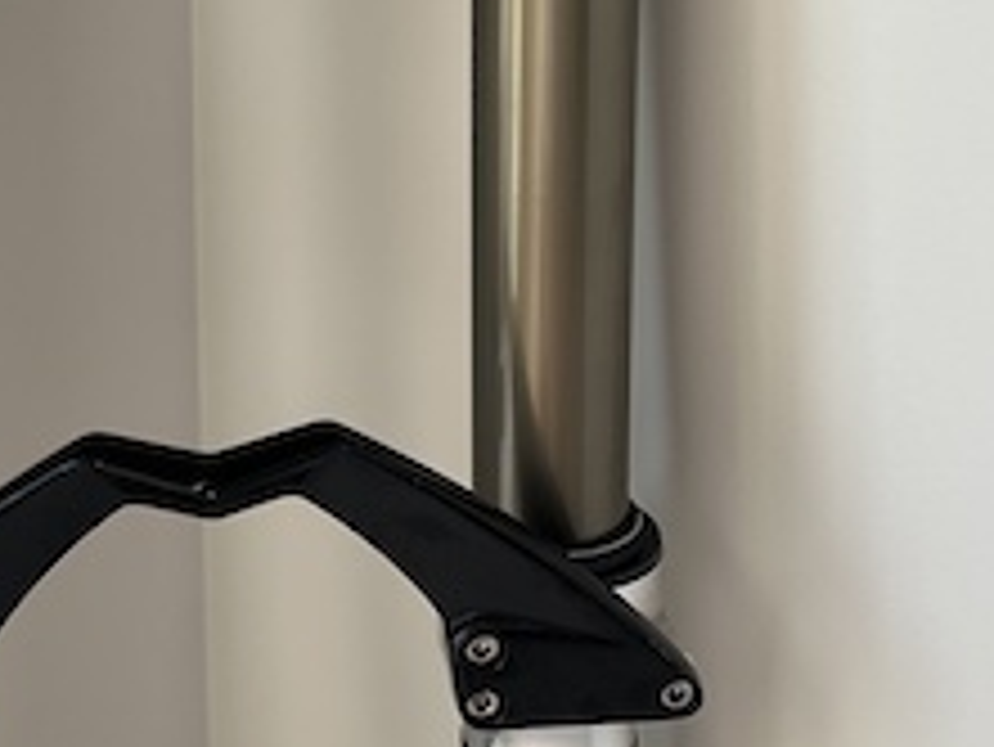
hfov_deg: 20.7
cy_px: 212
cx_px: 229
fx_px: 2701
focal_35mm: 94
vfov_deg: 15.7
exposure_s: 1/121
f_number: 1.5
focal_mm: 5.7
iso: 40
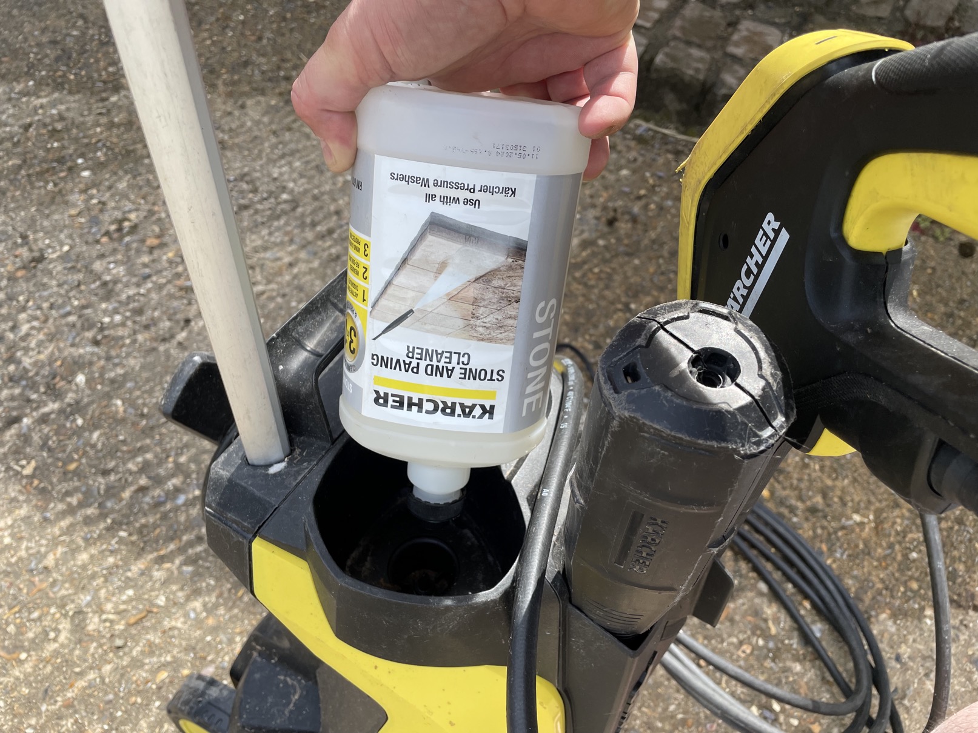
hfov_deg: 67.3
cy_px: 366
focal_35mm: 26
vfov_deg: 53.1
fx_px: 735
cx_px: 489
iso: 32
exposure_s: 1/1092
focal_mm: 4.2
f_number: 1.6
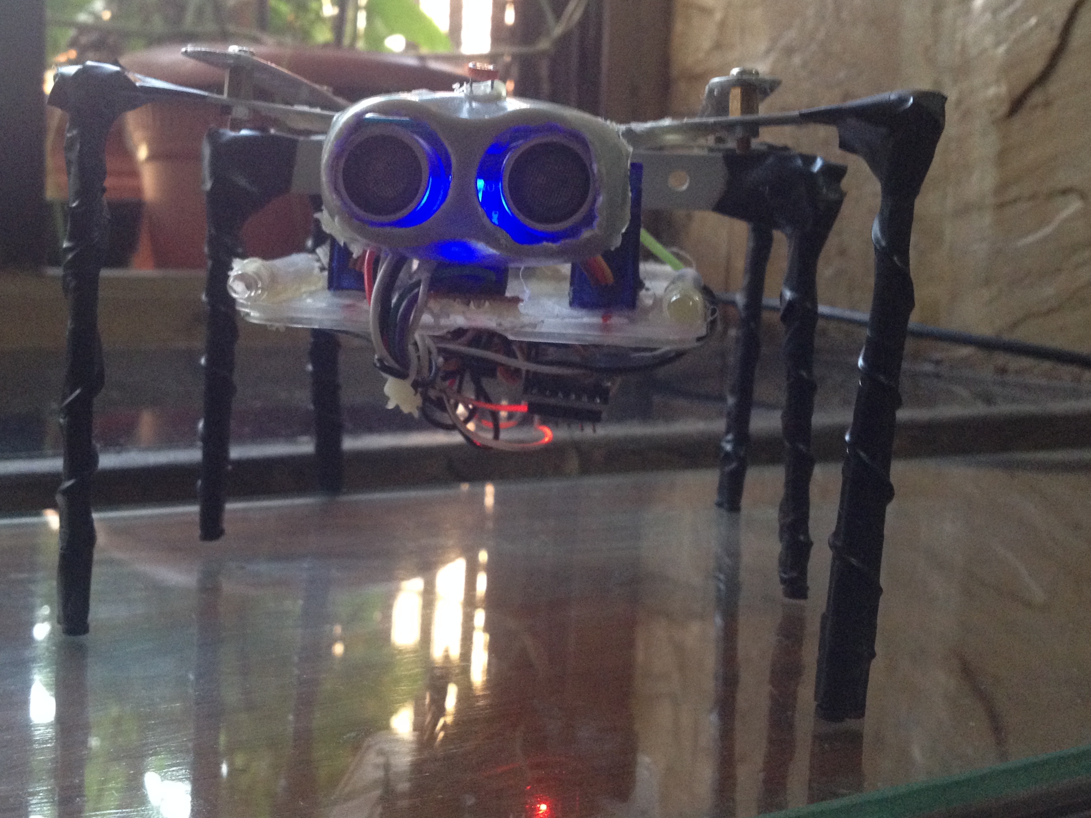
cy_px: 348
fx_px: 1418
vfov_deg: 32.1
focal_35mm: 45
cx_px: 475
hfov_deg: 42.0
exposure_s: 1/20
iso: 250
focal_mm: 4.28
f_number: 2.4
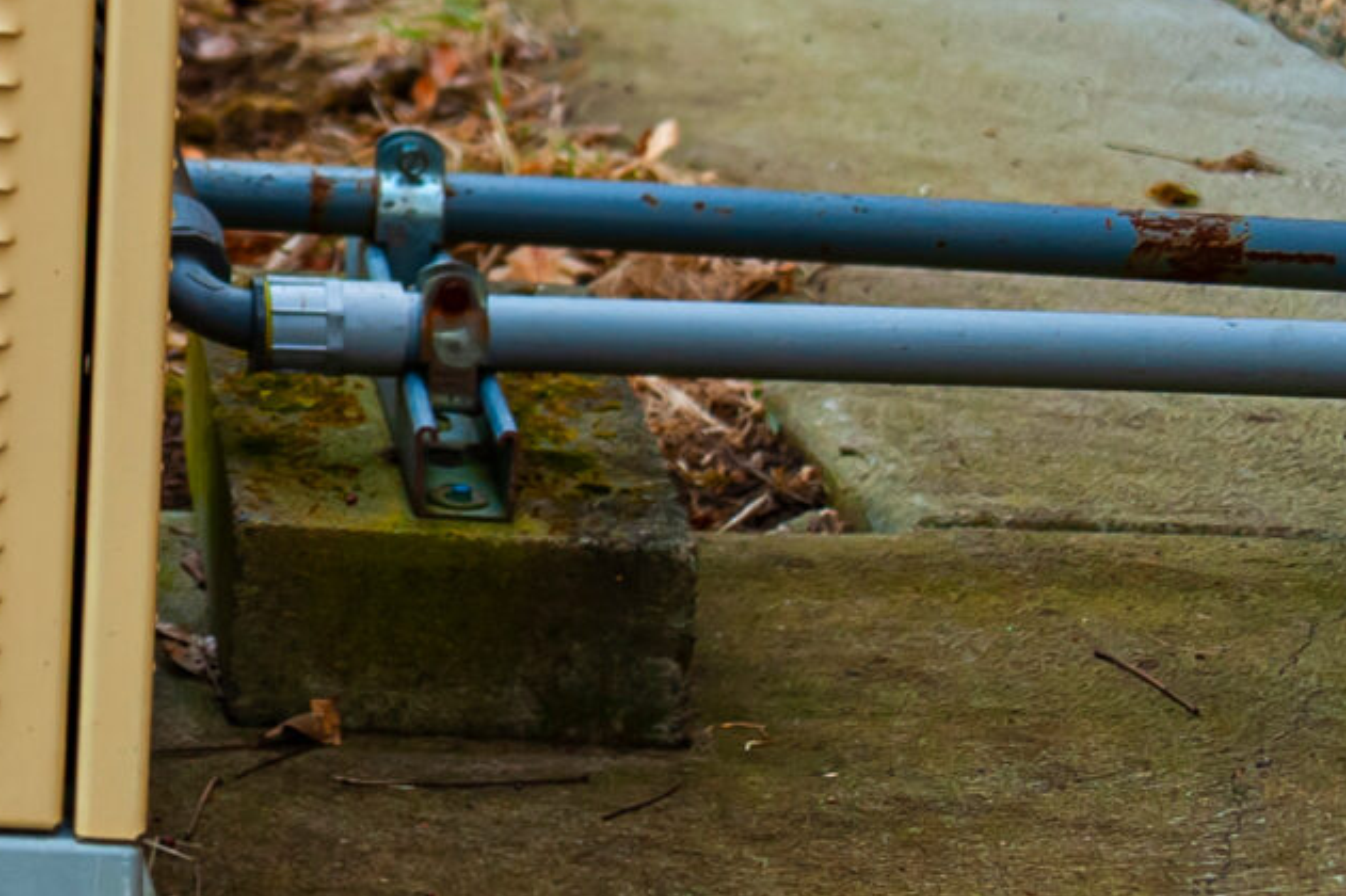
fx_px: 5456
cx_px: -1005
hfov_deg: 12.9
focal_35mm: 146
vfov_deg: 9.2
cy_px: -308
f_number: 4
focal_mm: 36
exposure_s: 1/250
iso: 200
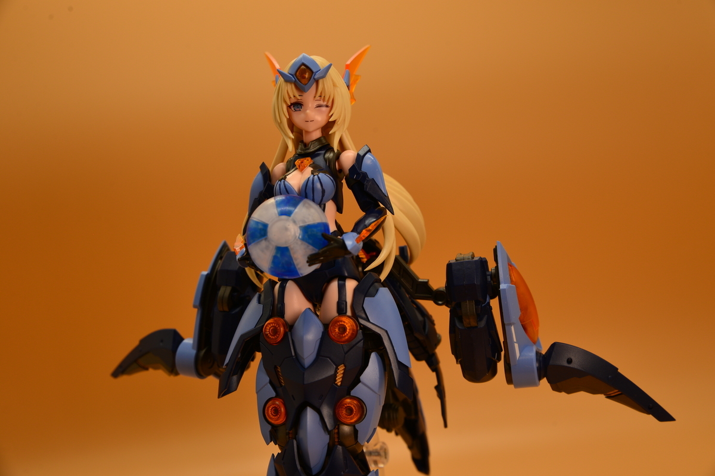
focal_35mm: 70
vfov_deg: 19.5
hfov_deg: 28.8
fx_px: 1390
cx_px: 358
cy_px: 238
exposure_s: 1/80
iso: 200
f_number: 9
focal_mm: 70
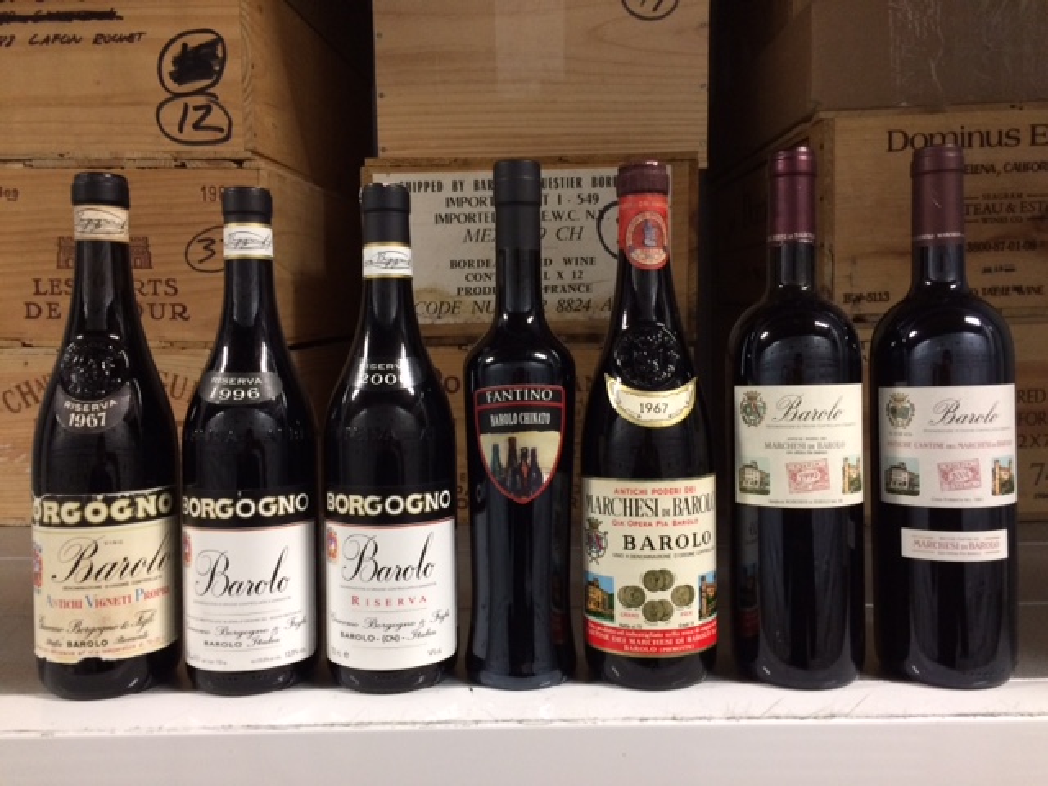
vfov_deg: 48.2
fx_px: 878
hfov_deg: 61.7
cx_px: 524
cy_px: 393
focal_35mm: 29
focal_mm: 4.15
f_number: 2.2
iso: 200
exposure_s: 1/30
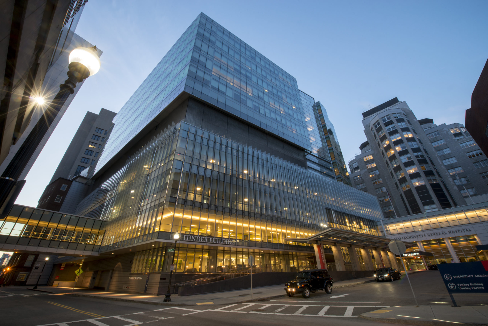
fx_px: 190
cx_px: 244
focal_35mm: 14
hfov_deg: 104.2
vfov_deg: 81.3
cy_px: 163
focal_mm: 14
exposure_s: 4
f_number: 22
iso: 100
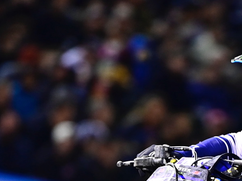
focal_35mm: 1106
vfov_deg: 1.3
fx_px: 7734
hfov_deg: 1.8
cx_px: 210
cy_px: 271
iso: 2800
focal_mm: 300
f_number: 4
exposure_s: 1/1000
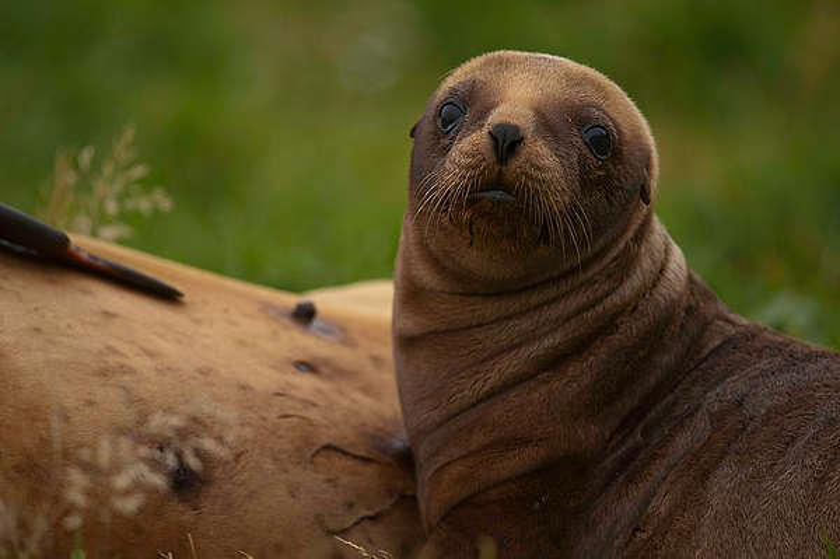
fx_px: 13988
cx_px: 420
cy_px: 280
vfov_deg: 2.3
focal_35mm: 600
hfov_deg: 3.4
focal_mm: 600
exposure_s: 1/500
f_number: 5.6
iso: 400
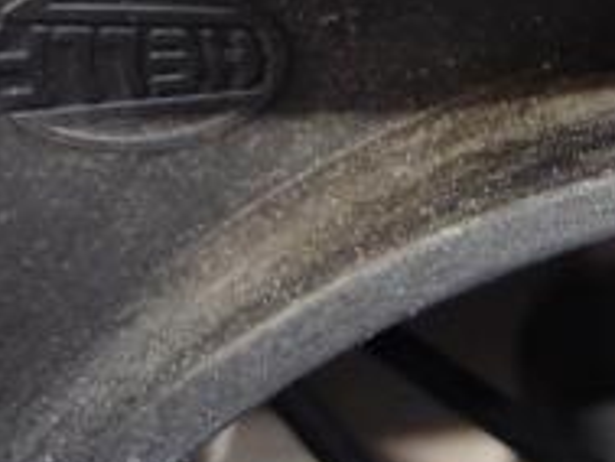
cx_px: 667
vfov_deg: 9.9
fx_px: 2596
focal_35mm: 146
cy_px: -166
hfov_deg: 13.3
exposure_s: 1/60
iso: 160
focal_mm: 4.8
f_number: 4
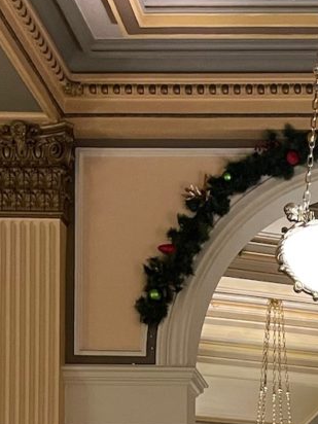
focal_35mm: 97
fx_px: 1188
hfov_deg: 14.6
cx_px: 411
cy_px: 668
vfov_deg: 17.7
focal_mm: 5.1
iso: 640
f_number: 1.6
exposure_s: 1/40
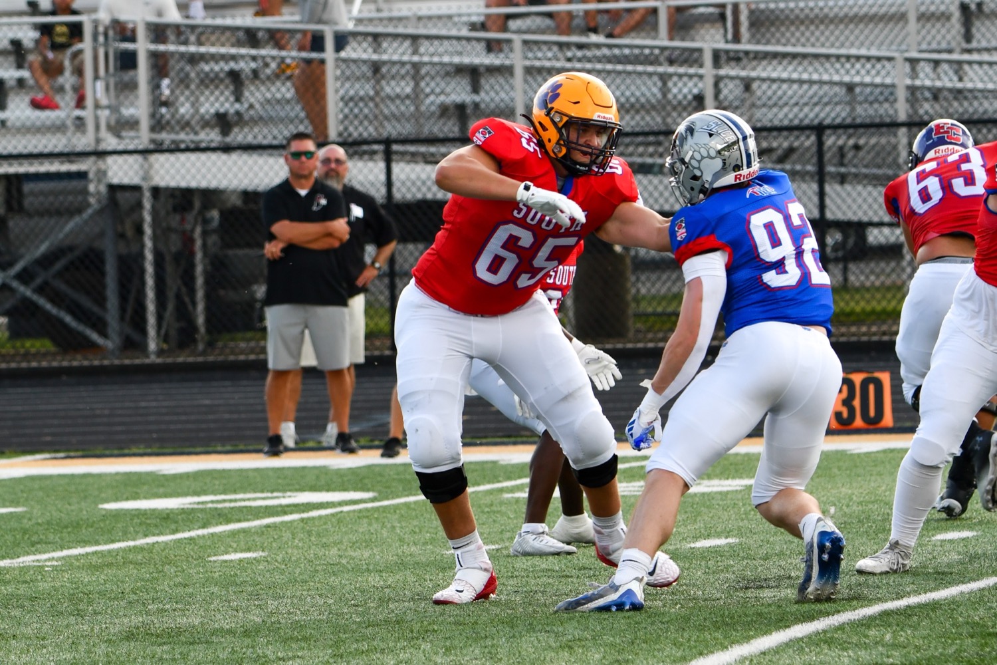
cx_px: 498
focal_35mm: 262
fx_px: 7255
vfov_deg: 5.2
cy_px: 332
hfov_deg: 7.9
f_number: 5
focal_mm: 175
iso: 400
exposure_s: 1/1250
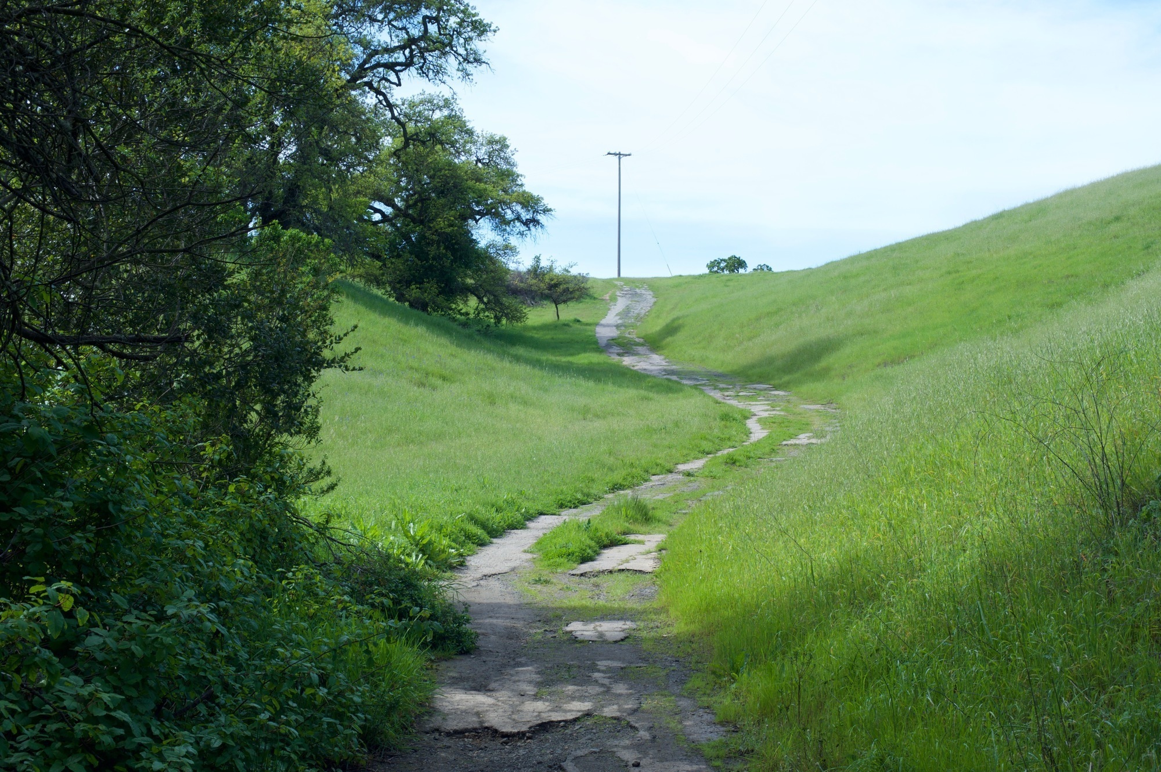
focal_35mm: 50
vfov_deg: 26.9
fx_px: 1611
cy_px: 386
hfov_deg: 39.6
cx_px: 580
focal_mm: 50
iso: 400
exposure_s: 1/100
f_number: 16
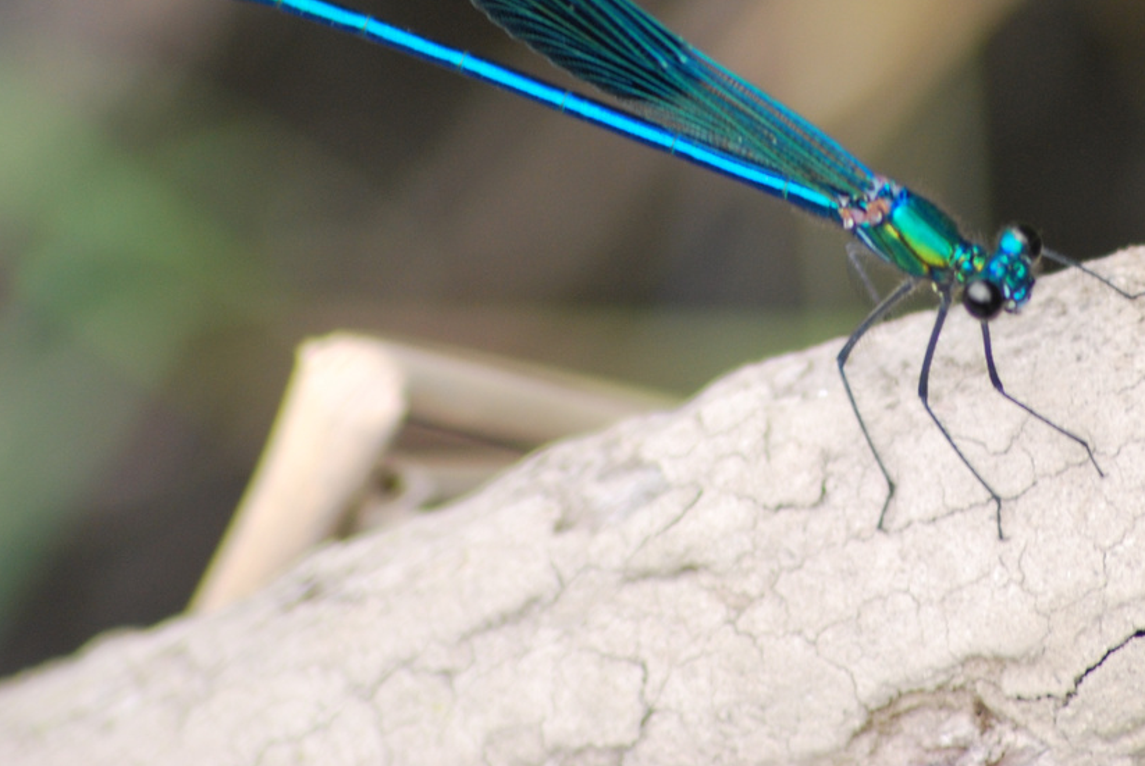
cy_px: 18
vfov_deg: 1.6
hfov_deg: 2.3
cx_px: 904
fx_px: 28087
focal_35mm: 882
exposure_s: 1/125
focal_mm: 300
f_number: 5.6
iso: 280
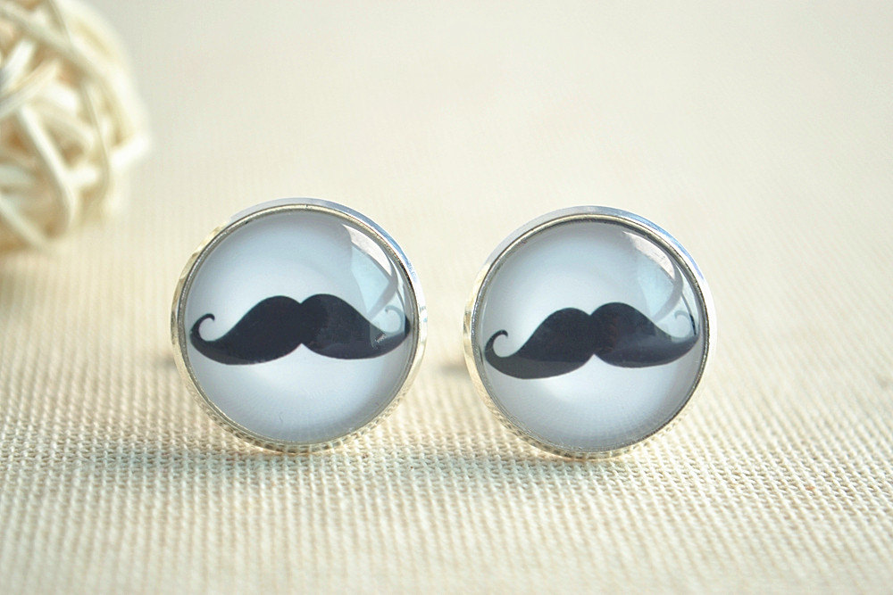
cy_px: 298
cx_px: 446
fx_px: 2047
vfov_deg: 16.6
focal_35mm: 82
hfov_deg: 24.6
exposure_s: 1/20
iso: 100
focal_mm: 55
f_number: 5.6
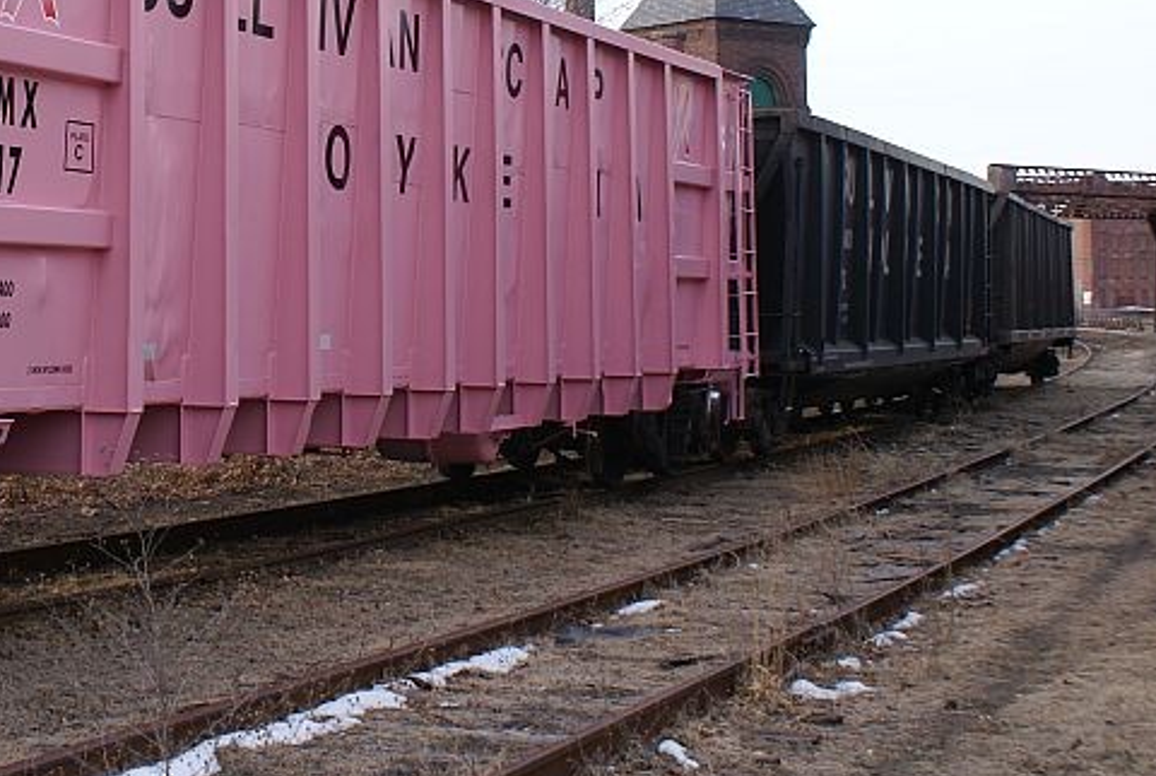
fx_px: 2220
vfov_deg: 19.6
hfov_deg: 28.3
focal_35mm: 69
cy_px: 175
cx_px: 164
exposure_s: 1/160
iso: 100
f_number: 5
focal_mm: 26
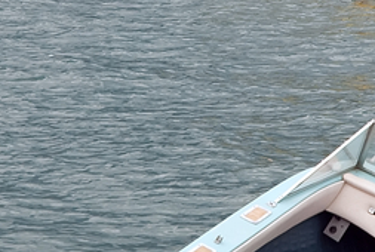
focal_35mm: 503
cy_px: -27
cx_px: 171
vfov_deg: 2.7
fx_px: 5252
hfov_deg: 4.1
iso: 200
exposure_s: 1/100
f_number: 13
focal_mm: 85
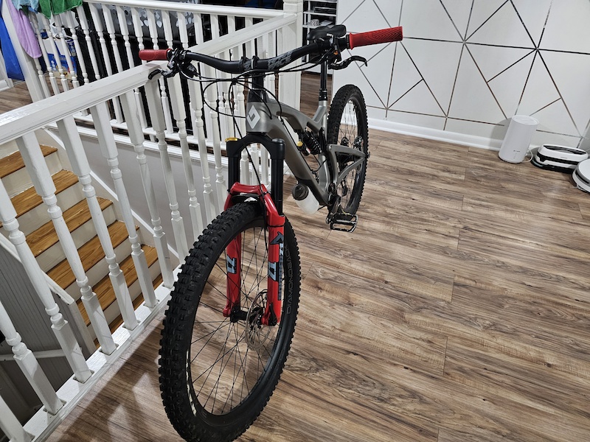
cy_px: 221
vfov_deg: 58.9
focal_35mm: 23
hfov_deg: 73.9
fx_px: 392
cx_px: 295
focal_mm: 6.3
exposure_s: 1/24
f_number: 1.7
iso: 800
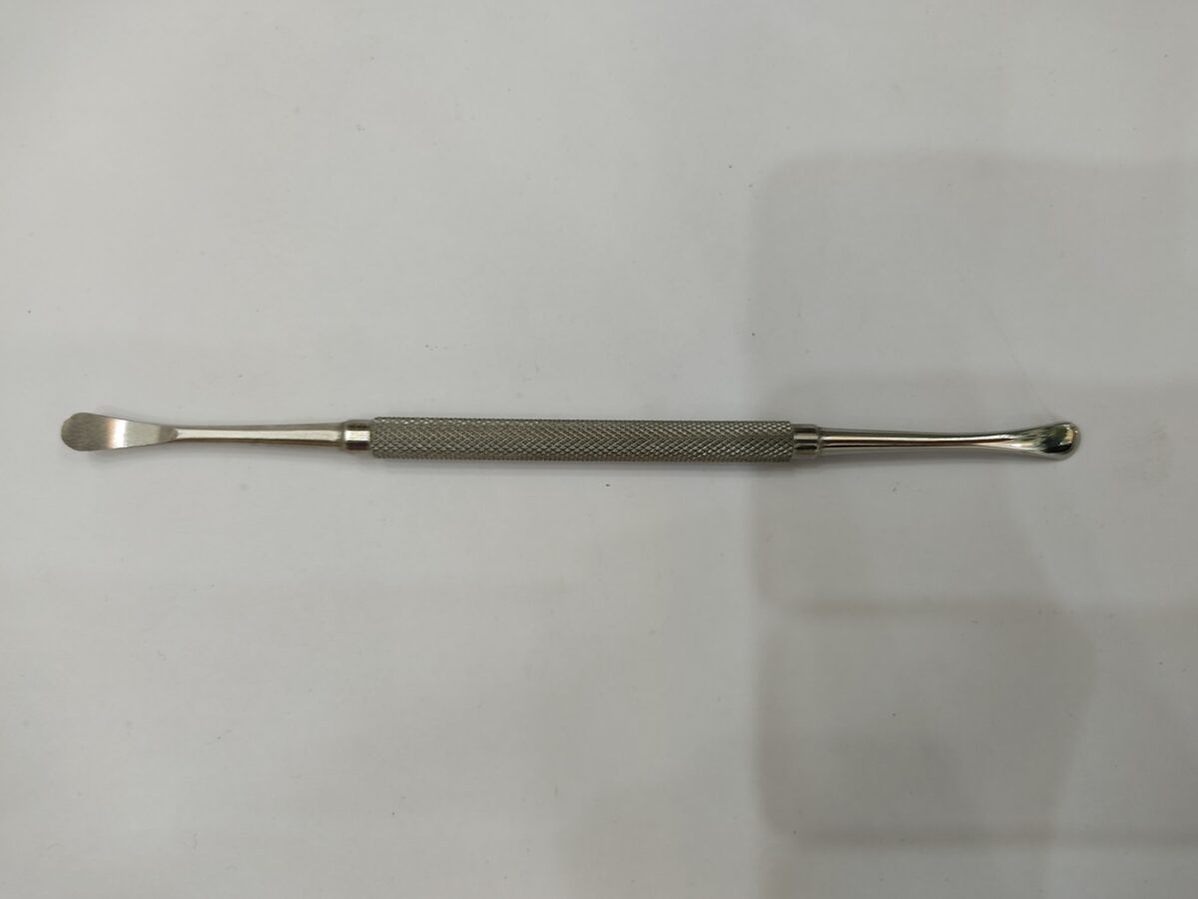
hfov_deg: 67.3
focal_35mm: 26
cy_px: 450
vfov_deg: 53.1
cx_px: 599
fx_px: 900
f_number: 1.79
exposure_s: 1/33
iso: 257
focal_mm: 4.74
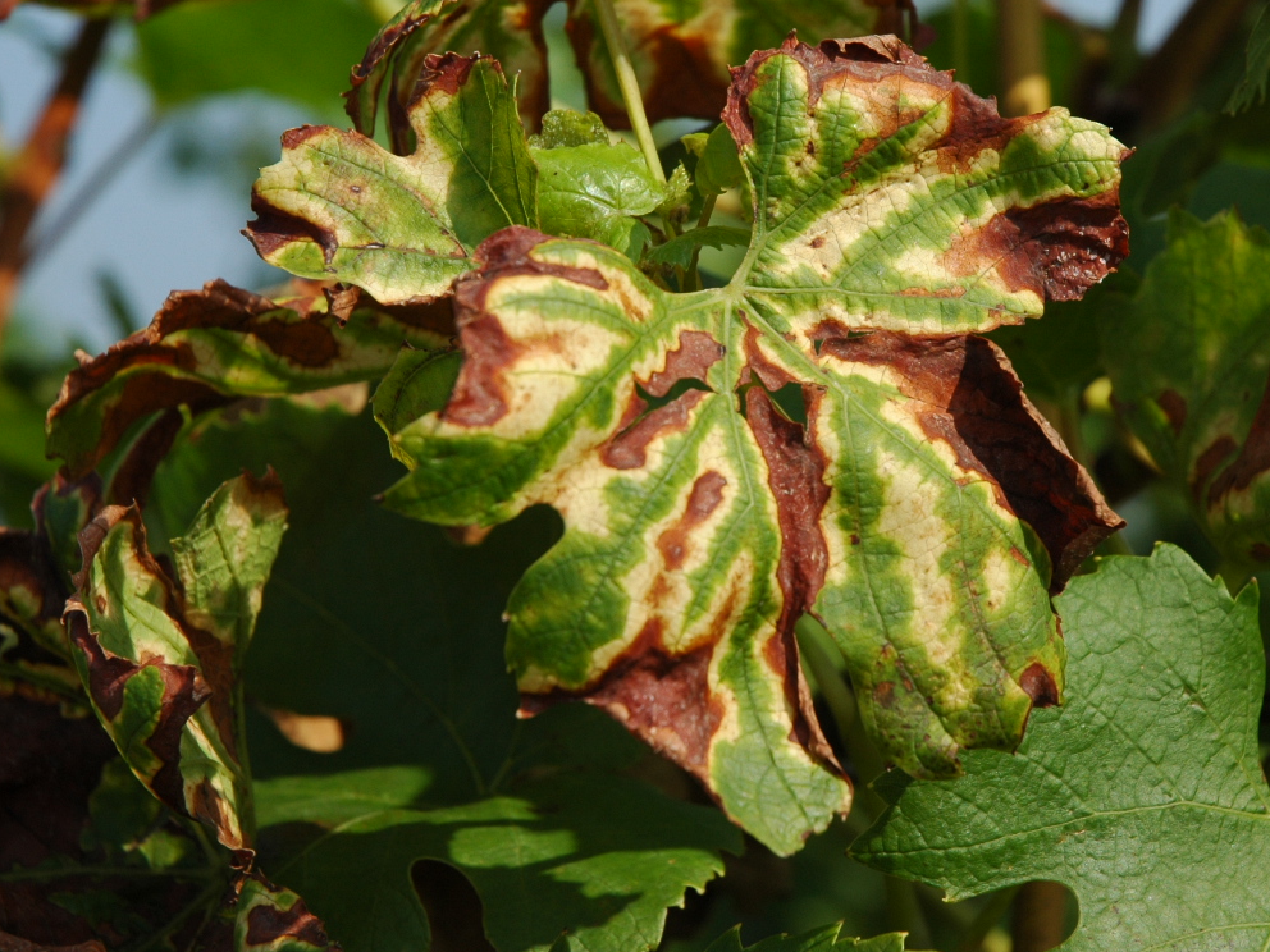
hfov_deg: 12.9
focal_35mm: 153
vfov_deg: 9.7
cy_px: 424
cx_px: 828
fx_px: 5613
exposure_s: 1/400
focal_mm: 70
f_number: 8
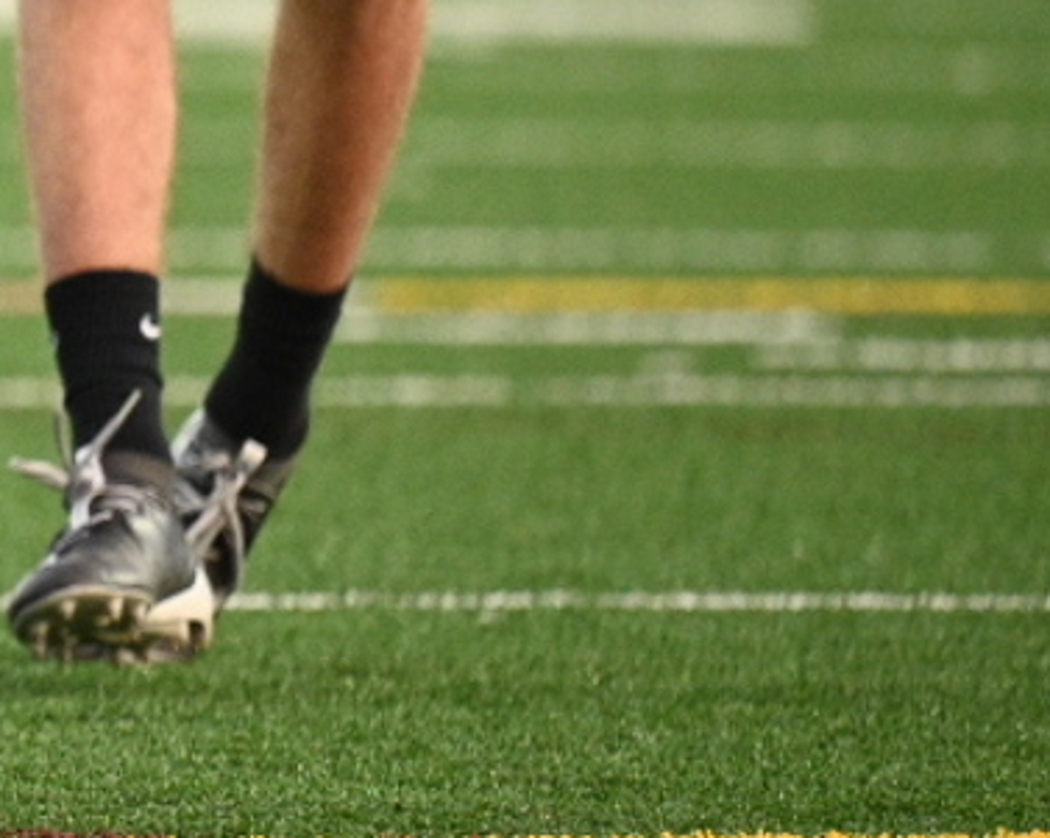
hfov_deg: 3.1
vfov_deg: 2.5
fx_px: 19345
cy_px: 49
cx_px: -1390
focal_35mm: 623
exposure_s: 1/1000
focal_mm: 125
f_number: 2.8
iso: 2500
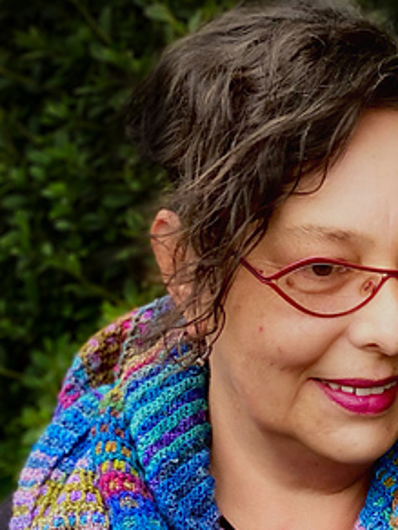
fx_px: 1748
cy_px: 557
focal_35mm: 114
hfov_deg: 12.9
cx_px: 354
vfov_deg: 16.8
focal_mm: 6
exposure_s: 1/122
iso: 64
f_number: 2
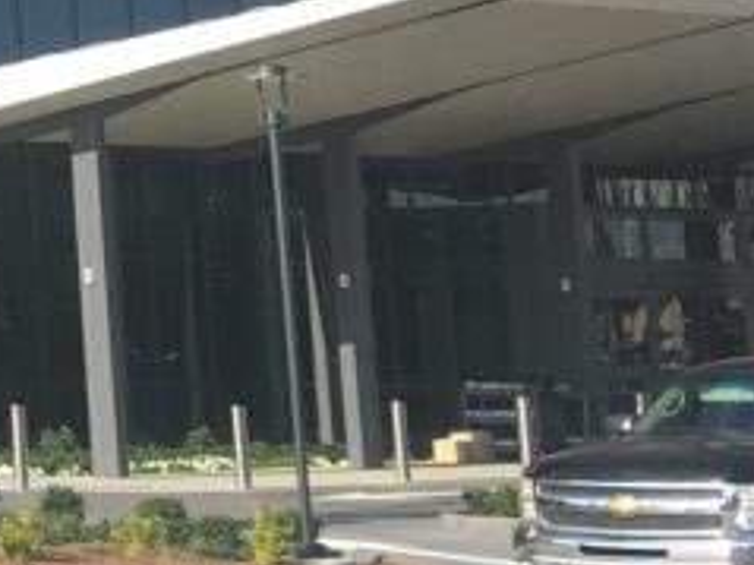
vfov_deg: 8.6
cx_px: -905
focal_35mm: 167
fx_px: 3636
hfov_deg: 10.5
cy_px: -354
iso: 25
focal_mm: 4.15
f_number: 2.2
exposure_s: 1/855
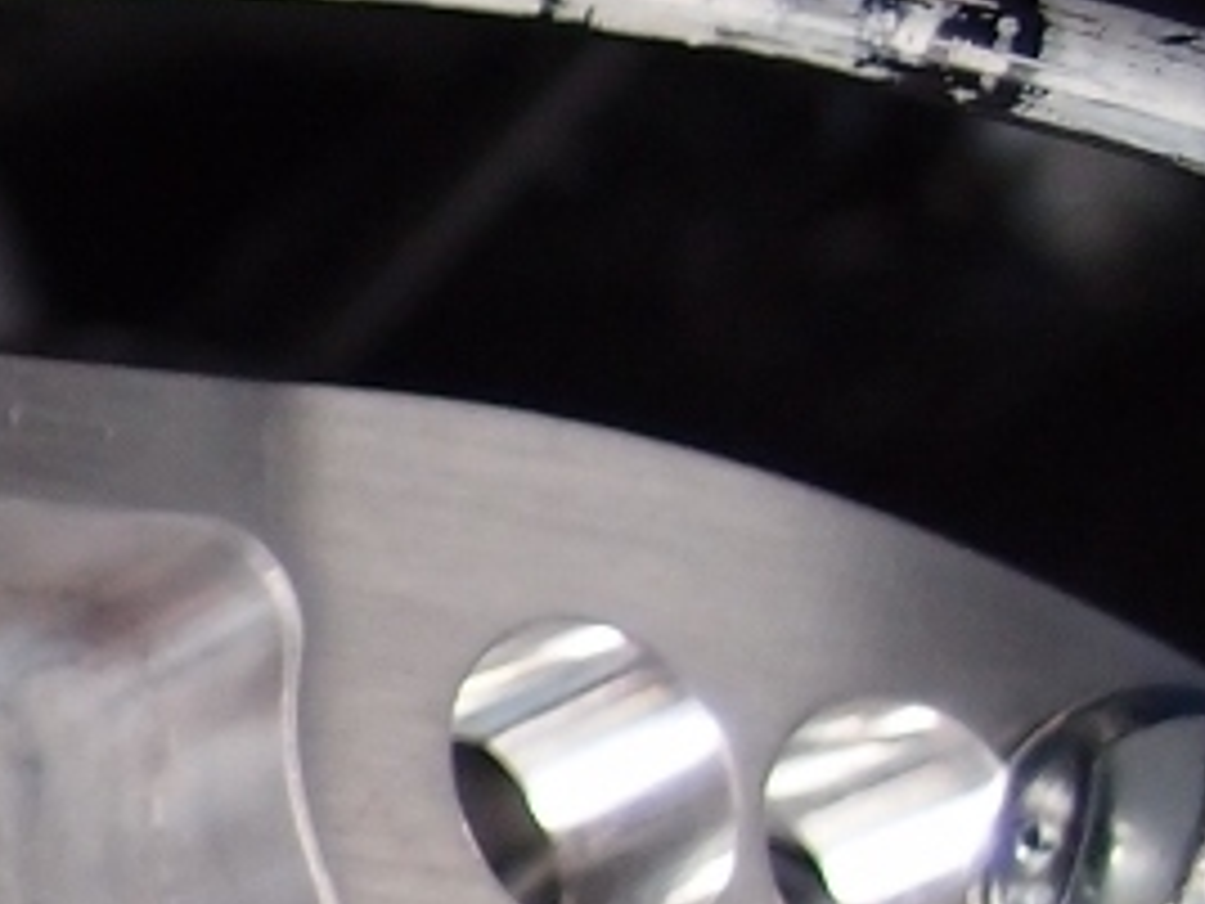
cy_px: 1165
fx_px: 5813
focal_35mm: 167
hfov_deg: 10.4
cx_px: -1560
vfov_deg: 8.8
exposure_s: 1/60
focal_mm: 6
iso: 160
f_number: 1.8
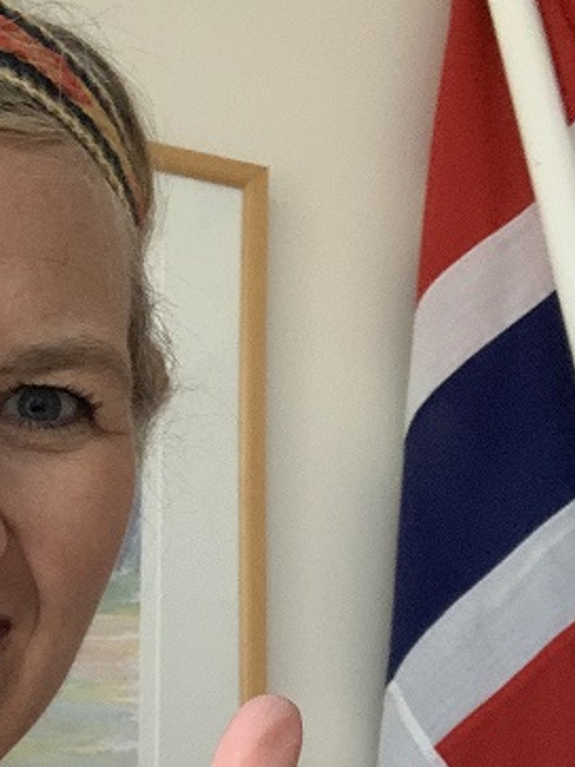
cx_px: 107
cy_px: 640
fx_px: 1507
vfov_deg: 27.8
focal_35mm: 68
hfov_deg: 21.3
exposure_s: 1/53
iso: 320
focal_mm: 2.87
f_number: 2.2
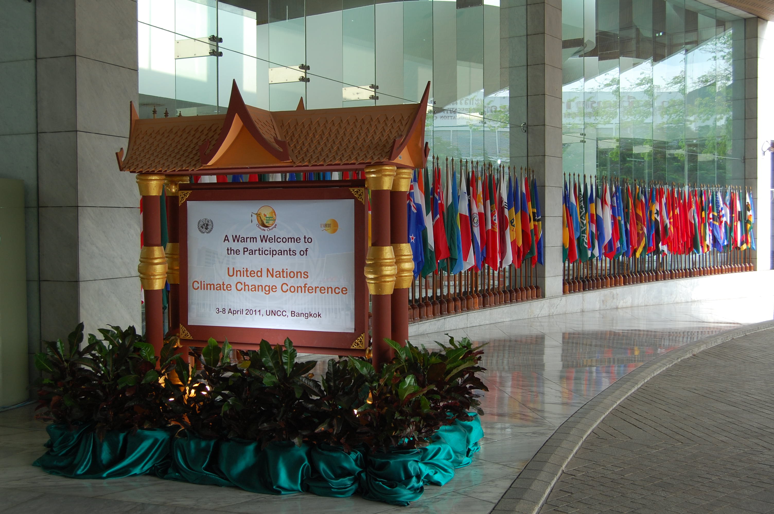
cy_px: 257
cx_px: 387
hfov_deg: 46.4
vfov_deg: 31.8
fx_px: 902
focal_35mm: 42
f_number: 5.6
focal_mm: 28
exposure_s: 1/125
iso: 280
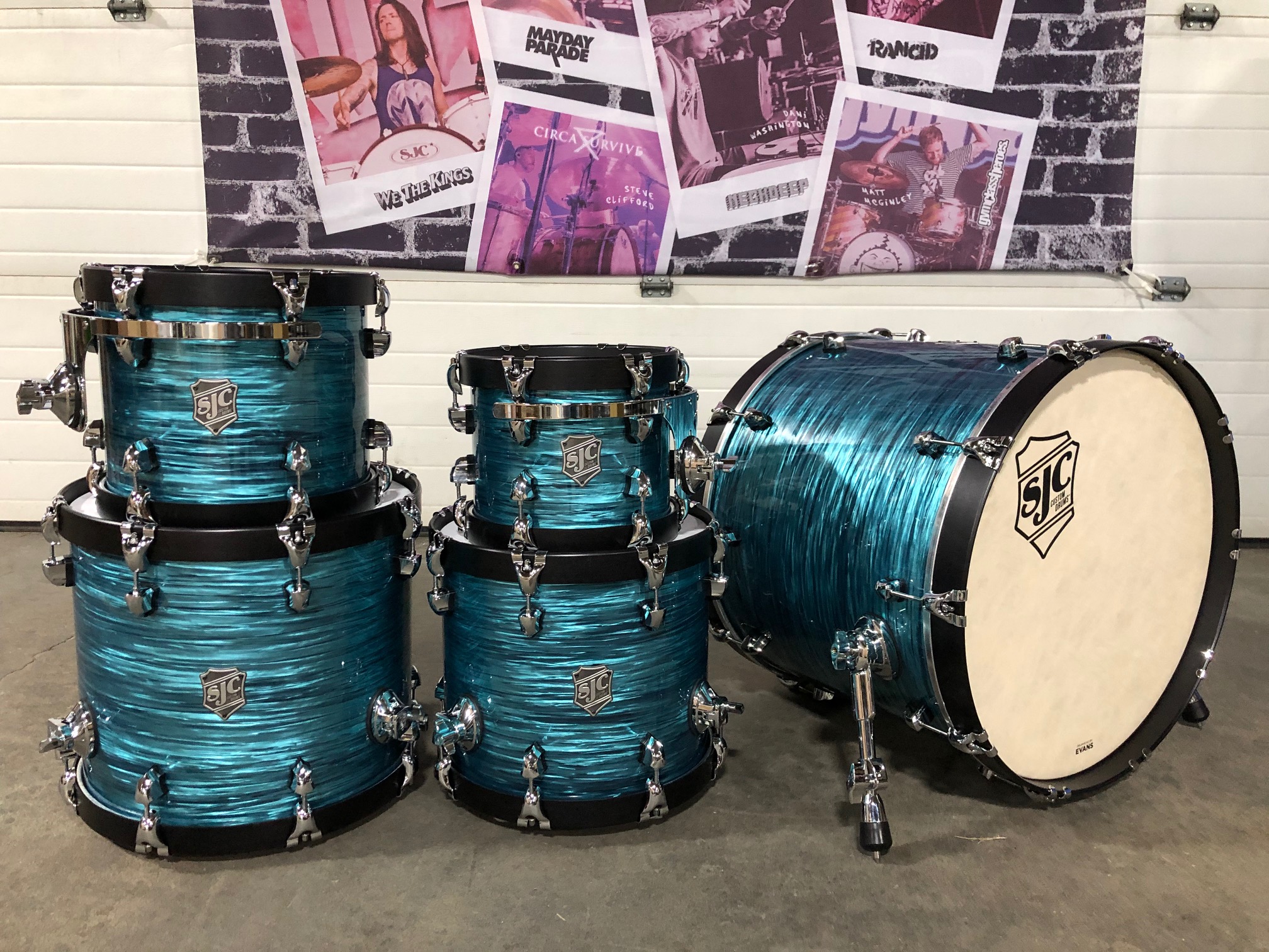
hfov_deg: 63.4
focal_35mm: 28
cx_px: 634
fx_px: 1026
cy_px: 476
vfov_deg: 49.7
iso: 100
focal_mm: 4
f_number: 1.8
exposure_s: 1/15
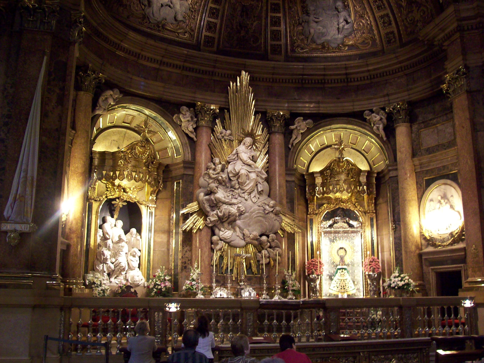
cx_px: 242
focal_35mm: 36
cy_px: 182
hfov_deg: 51.4
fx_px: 503
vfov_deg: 39.7
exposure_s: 1/8
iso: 200
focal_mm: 6
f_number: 2.7
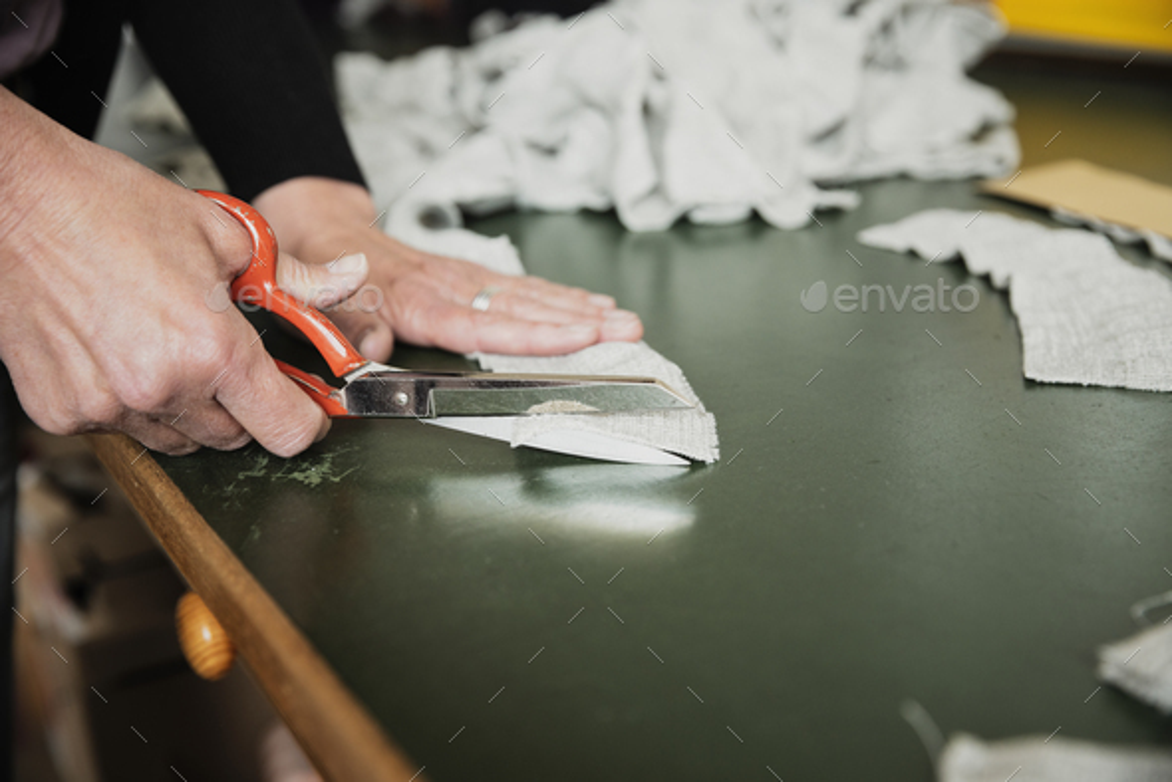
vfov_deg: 27.0
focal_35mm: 50
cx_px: 586
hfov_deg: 39.6
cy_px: 391
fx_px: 1628
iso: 800
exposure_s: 1/125
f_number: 4
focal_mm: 50
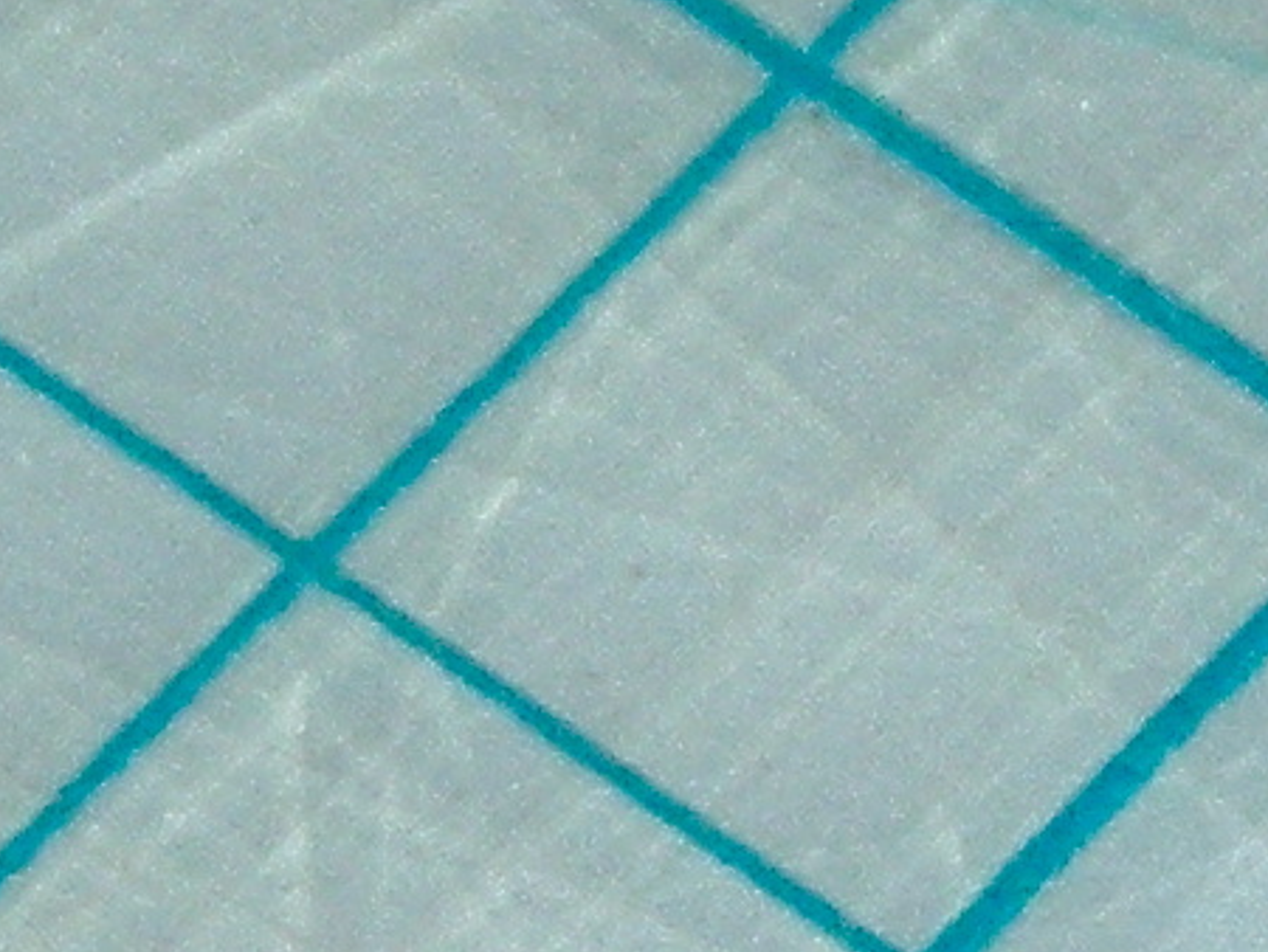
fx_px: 23603
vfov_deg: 2.3
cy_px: 1772
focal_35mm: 644
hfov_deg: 3.1
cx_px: 575
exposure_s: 1/120
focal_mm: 17
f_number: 4.9
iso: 50
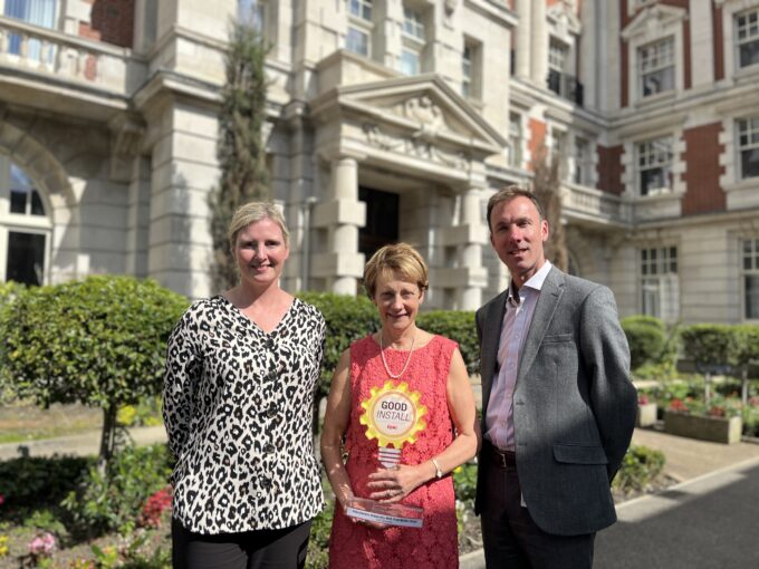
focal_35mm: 26
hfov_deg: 67.3
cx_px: 380
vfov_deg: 53.1
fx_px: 570
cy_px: 284
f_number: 1.6
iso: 50
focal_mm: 5.1
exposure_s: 1/3413
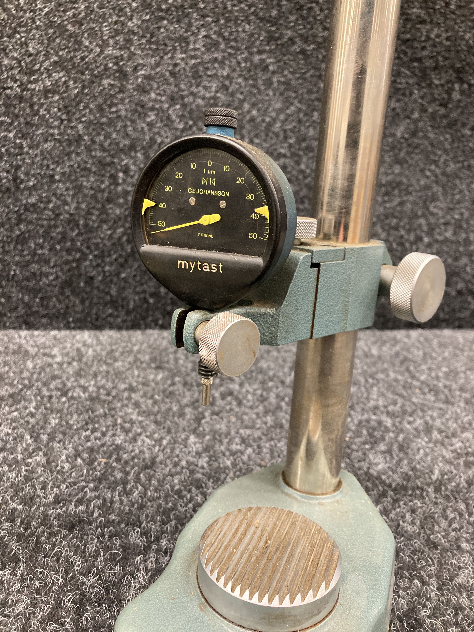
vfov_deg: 63.4
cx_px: 237
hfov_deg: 49.7
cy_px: 316
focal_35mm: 28
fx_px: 511
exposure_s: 1/47
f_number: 1.8
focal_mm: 3.99
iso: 320
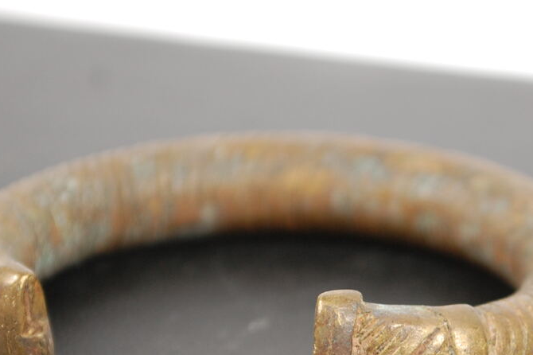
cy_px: 341
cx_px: 321
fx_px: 2649
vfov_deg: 7.6
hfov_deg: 11.5
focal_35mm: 179
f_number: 5.6
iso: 400
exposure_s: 1/100
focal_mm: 50
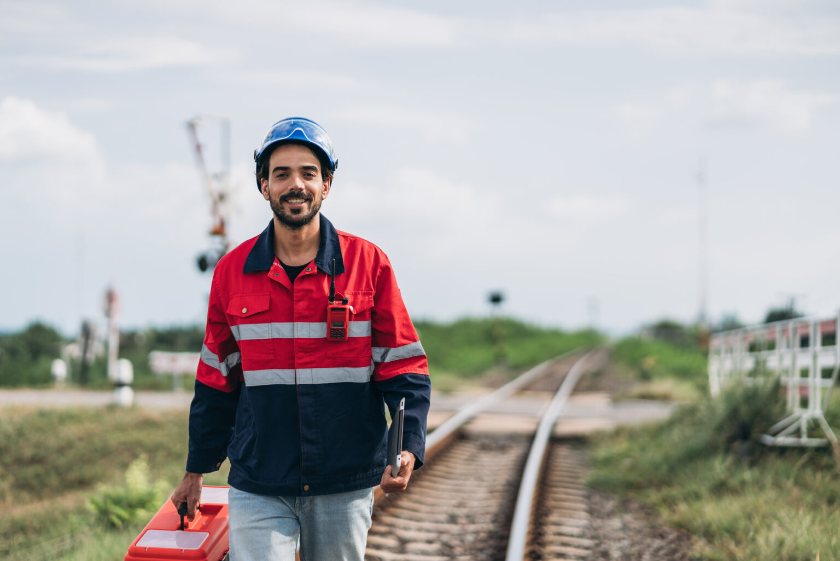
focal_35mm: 85
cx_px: 420
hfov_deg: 23.9
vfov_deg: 16.1
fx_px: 1984
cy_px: 280
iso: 100
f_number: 2
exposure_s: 1/3200
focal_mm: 85
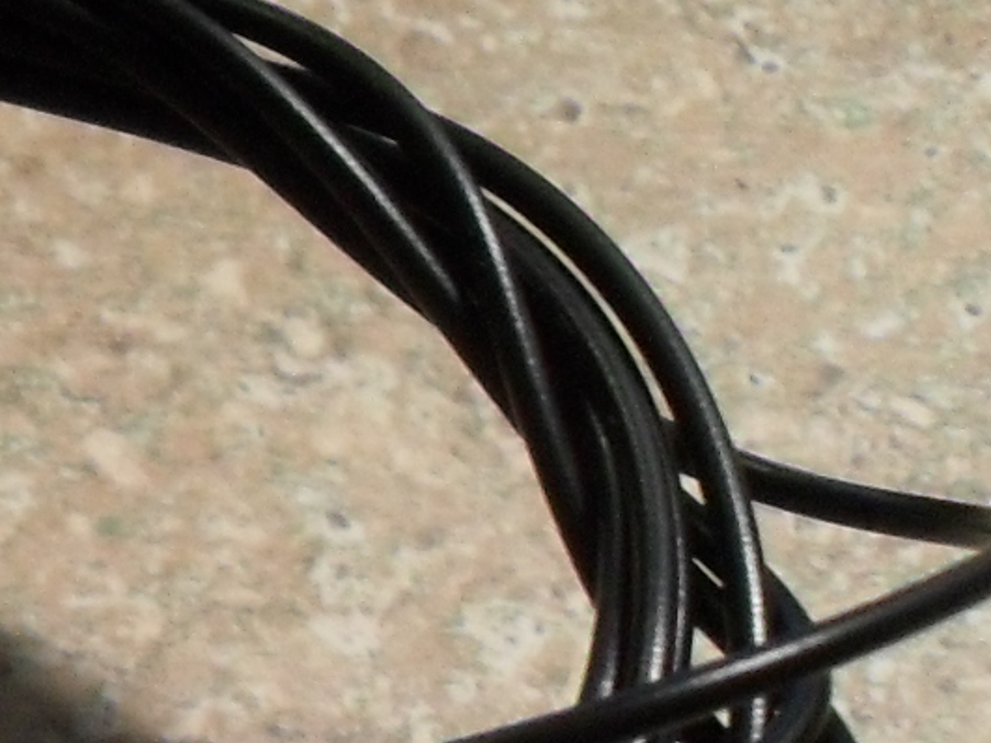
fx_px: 4894
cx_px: -1364
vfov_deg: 8.4
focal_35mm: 171
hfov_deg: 10.1
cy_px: 1340
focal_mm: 6.2
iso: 160
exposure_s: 1/30
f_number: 2.8
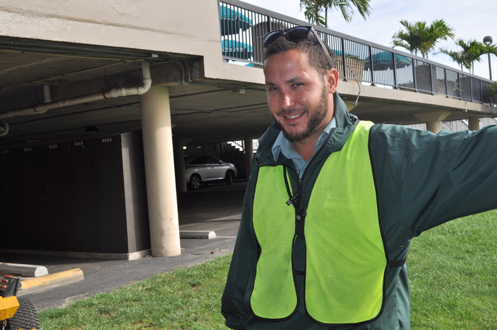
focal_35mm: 45
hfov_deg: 43.7
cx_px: 248
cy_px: 165
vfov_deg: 29.8
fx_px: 620
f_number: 9
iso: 200
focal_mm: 30
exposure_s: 1/200
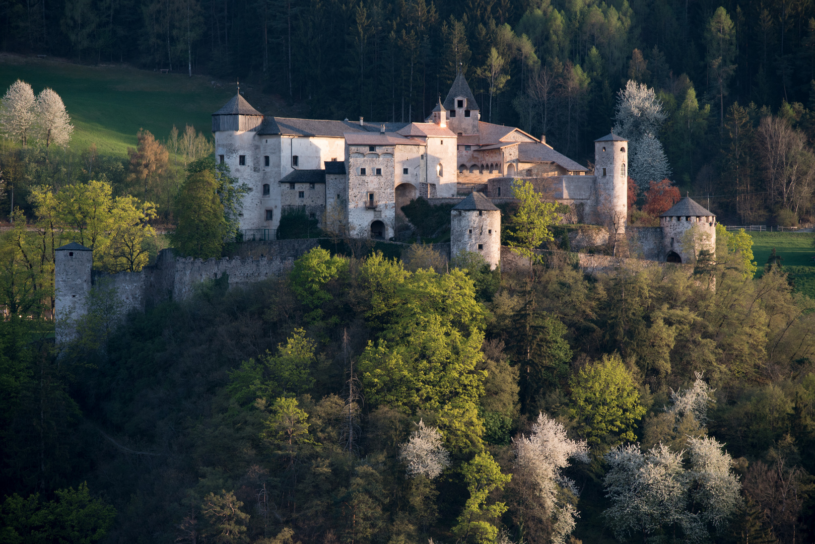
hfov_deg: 8.6
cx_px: 408
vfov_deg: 5.7
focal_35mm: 240
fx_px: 5435
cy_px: 272
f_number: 10
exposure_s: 1/100
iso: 400
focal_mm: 240
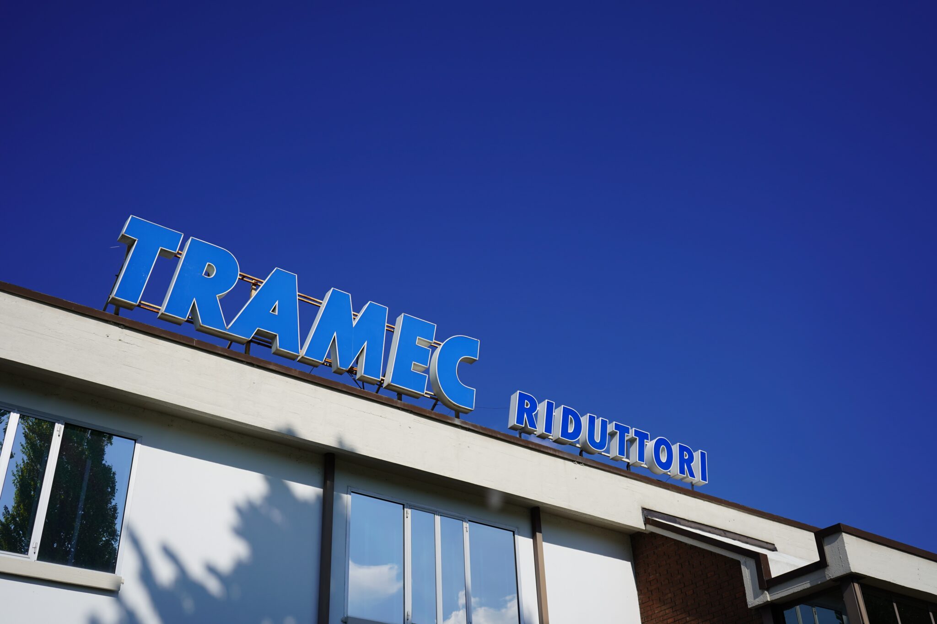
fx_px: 989
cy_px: 312
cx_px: 468
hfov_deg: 50.7
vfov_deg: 35.0
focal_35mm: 38
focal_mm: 38
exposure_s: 1/1250
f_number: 5
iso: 100
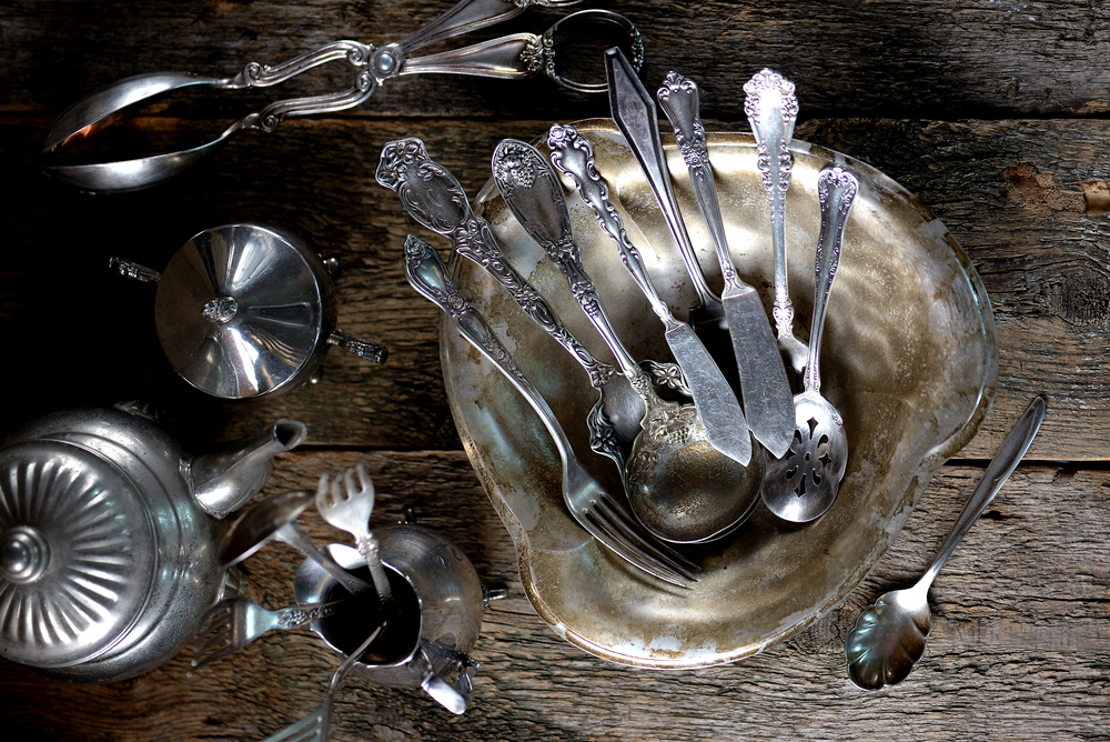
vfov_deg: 13.1
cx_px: 555
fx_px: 3239
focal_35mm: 105
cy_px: 371
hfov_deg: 19.4
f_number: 4
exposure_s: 1/40
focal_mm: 105
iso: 100
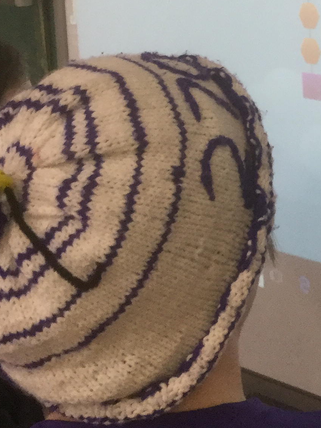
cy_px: -33
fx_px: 1100
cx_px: 450
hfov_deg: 15.6
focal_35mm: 89
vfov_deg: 21.0
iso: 64
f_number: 2.4
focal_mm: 3.3
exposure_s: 1/30
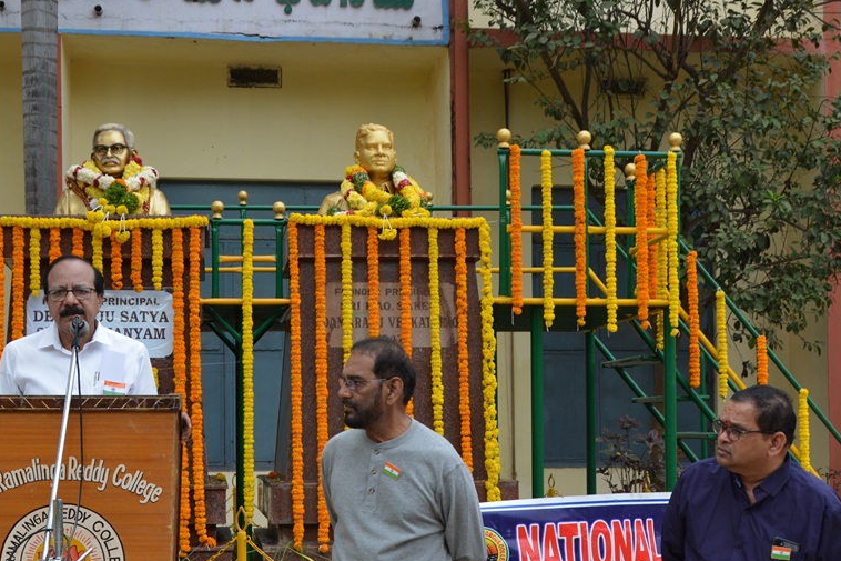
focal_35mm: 57
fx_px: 1331
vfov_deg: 23.6
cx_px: 371
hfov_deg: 35.0
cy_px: 379
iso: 200
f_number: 6.3
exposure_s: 1/160
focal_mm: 24
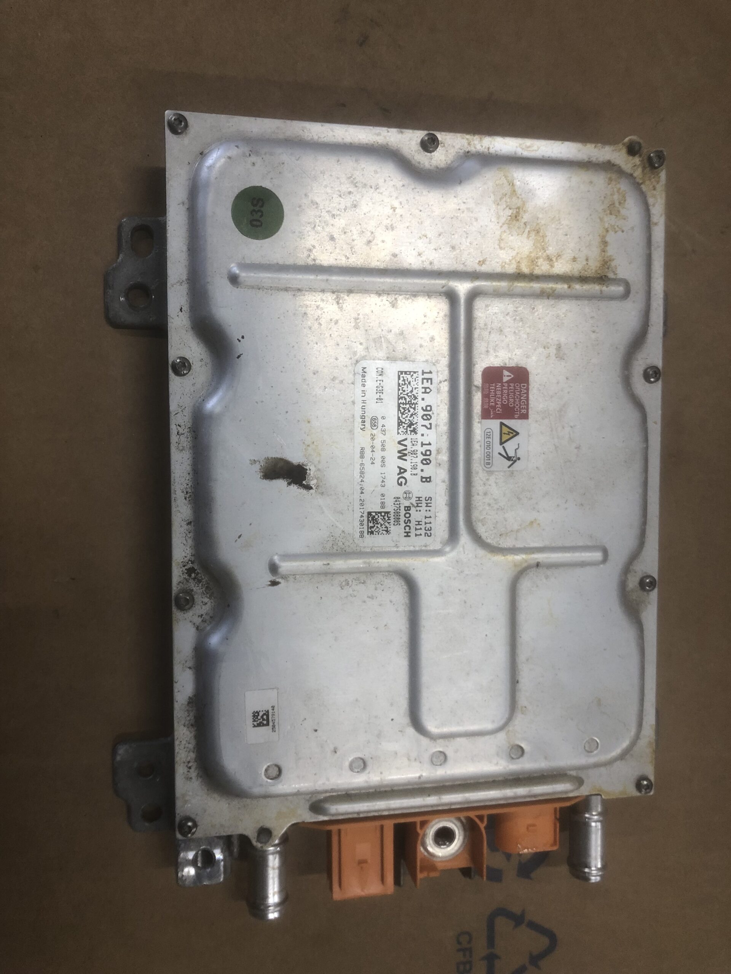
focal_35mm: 28
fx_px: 788
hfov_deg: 49.7
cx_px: 366
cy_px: 487
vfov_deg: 63.4
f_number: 1.8
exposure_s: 1/25
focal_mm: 4
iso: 40
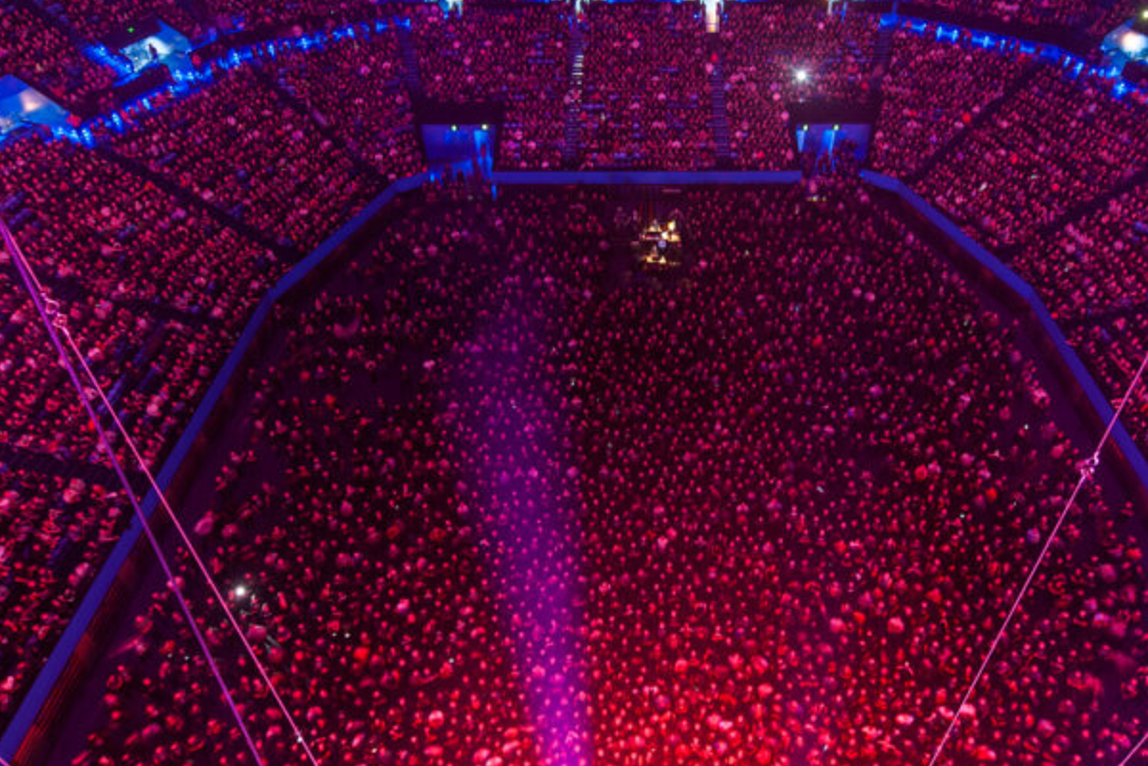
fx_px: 797
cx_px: 637
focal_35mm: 25
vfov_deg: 50.2
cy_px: 242
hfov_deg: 71.3
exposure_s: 1.6
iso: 800
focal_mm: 15
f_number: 5
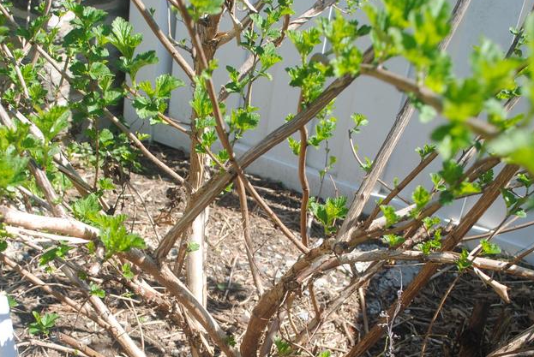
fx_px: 787
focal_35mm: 53
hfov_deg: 37.4
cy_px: 275
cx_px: 243
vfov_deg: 25.2
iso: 100
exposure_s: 1/160
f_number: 6.3
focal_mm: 22
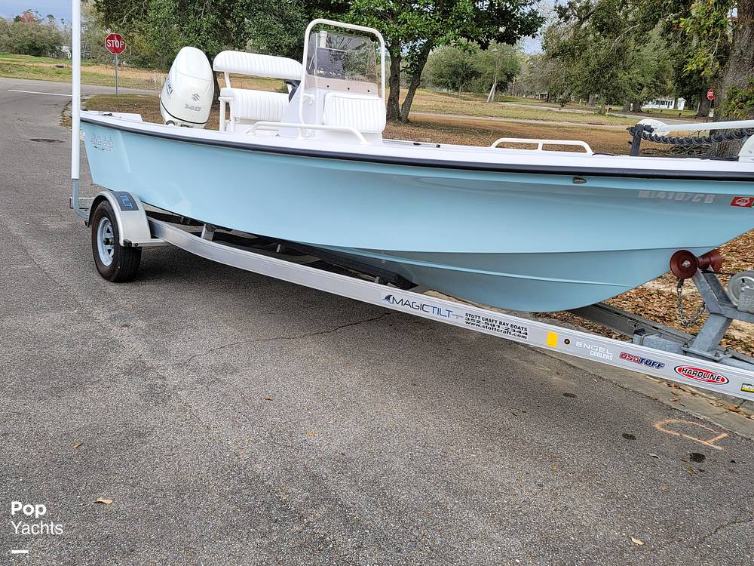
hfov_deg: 69.4
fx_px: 545
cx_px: 377
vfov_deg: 54.9
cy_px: 283
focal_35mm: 25
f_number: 1.8
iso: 20
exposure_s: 1/406
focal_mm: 7
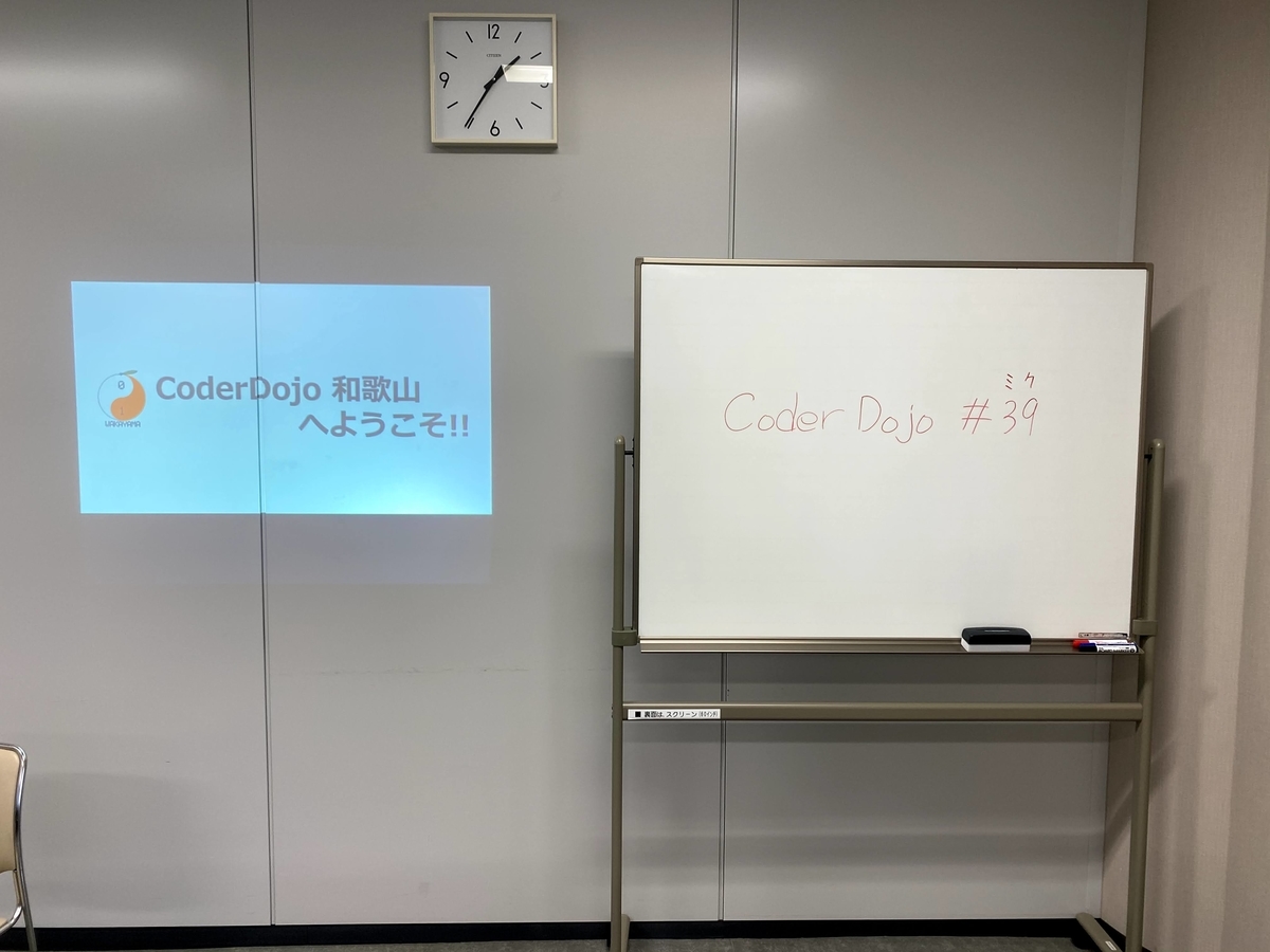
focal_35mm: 26
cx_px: 635
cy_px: 476
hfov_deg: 67.3
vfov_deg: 53.1
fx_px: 954
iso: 64
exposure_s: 1/120
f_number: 1.8
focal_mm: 4.25
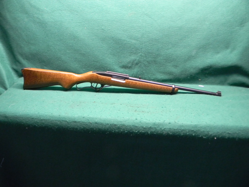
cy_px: 94
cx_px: 124
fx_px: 201
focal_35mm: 28
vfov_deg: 49.7
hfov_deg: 63.4
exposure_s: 1/25.1
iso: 400
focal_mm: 5
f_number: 3.5
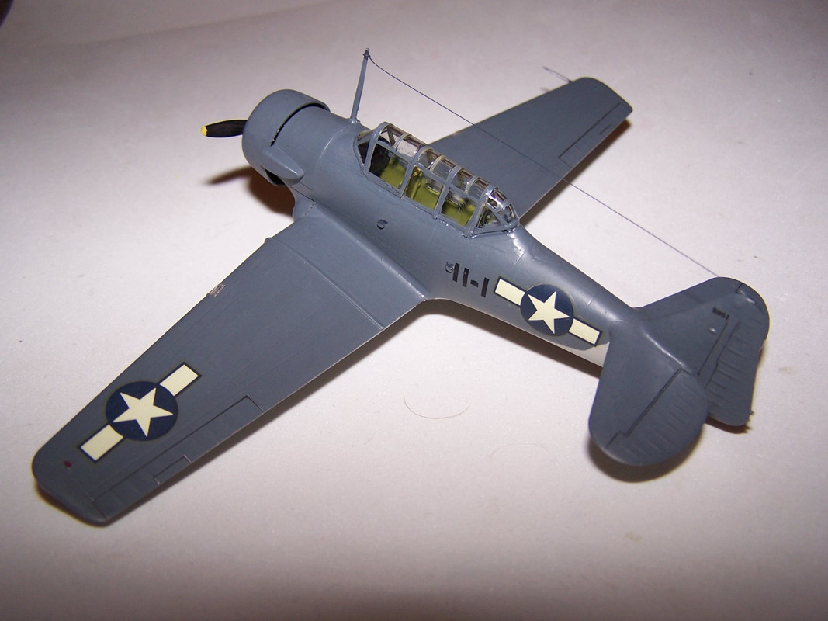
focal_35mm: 38
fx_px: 909
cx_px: 414
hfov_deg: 49.0
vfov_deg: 37.7
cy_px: 310
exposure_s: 1/60
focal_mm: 6.3
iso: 80
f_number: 2.8
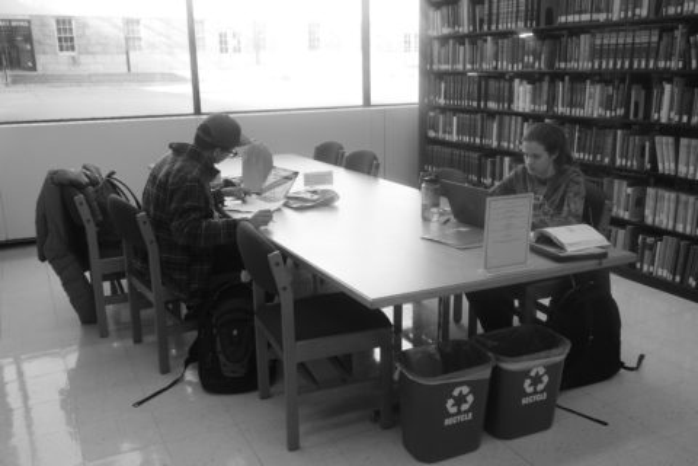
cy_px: 233
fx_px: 659
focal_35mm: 34
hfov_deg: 55.8
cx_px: 349
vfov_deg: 38.9
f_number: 3.2
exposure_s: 1/100
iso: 125
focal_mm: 12.62
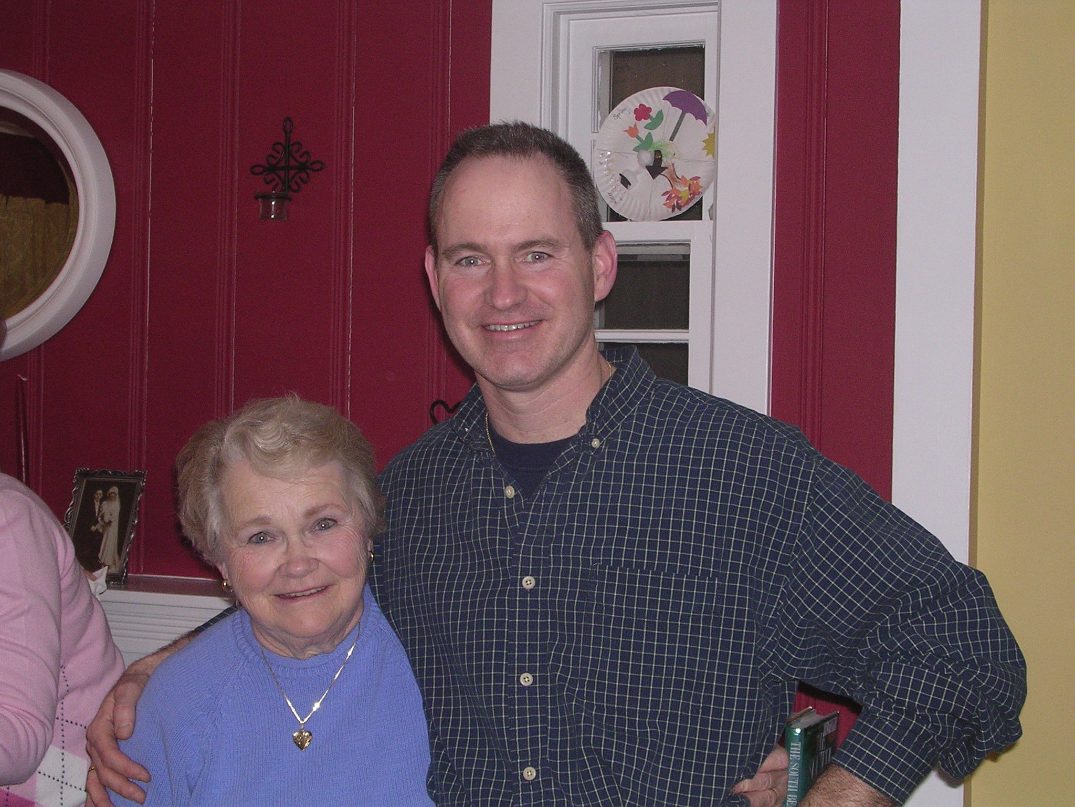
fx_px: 1956
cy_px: 404
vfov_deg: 23.3
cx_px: 538
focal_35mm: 63
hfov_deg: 30.7
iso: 225
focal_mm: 9.6
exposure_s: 1/60.1
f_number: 3.5
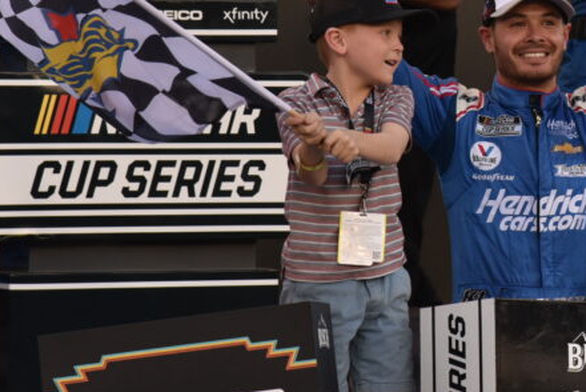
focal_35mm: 279
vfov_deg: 4.9
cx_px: 529
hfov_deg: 7.4
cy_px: 51
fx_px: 4544
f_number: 6.3
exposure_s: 1/500
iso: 1250
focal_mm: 120
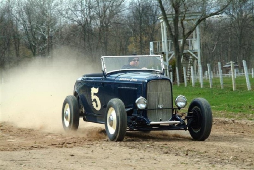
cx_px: 127
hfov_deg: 16.3
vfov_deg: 10.9
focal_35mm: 126
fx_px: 889
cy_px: 85
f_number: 9.5
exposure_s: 1/350
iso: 400
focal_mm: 84
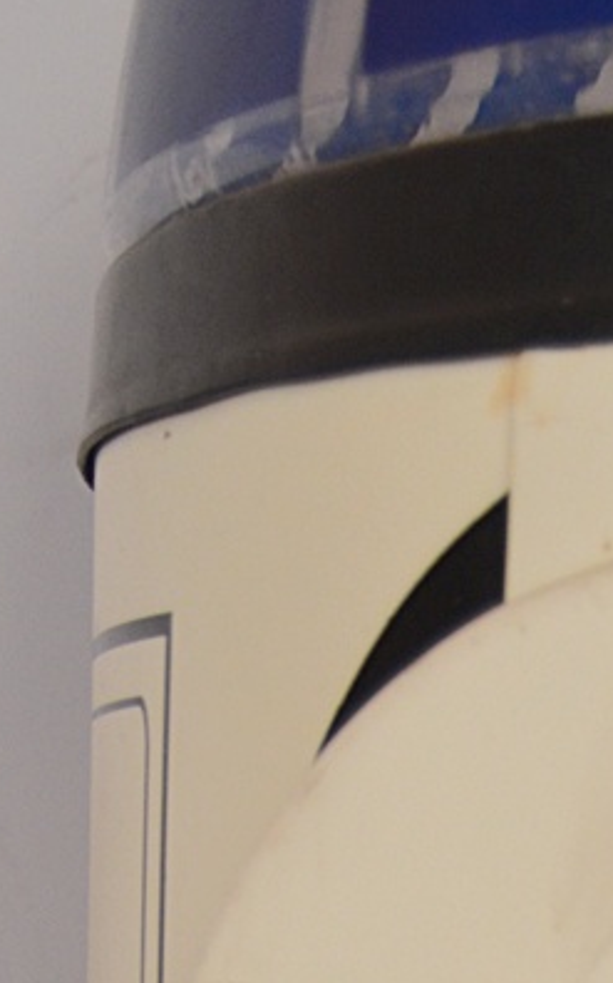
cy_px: 1822
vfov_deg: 12.5
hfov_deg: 8.6
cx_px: 725
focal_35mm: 151
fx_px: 4042
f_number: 4
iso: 640
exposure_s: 1/60
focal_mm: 26
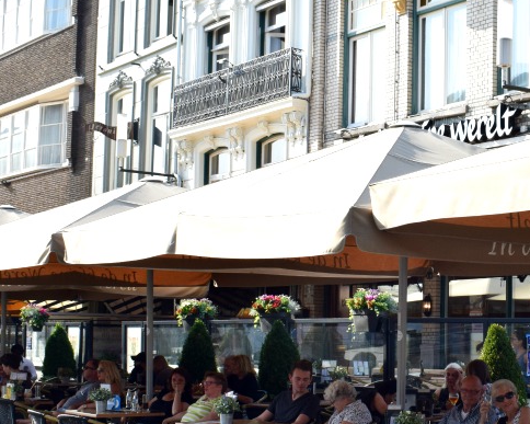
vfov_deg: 20.4
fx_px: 1176
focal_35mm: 75
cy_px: 274
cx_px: 406
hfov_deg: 25.1
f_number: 10
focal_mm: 24
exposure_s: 1/320
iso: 400
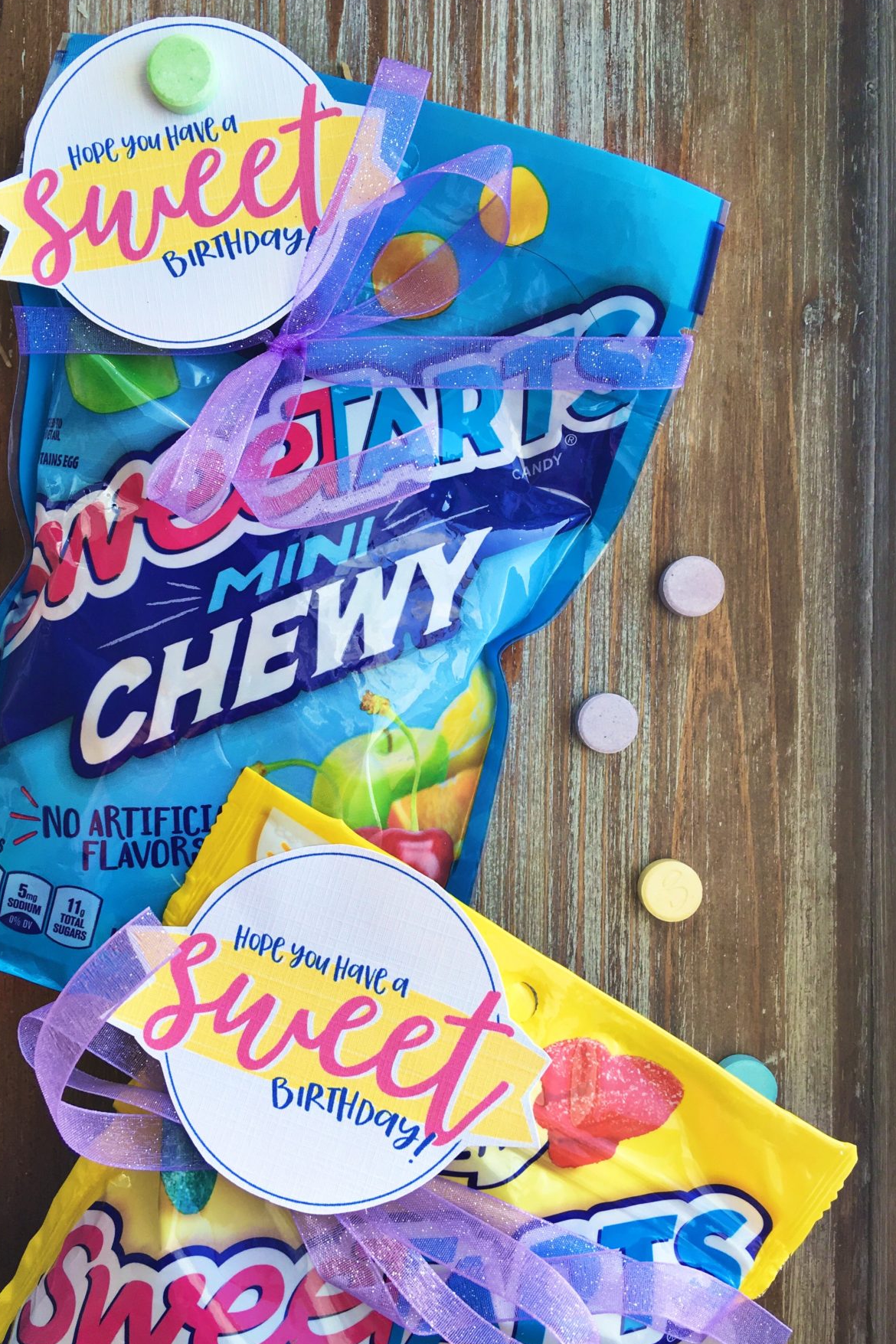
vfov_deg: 57.2
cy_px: 687
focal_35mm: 33
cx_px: 358
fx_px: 1232
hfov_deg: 39.8
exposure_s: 1/60
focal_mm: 4.15
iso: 25
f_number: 2.2
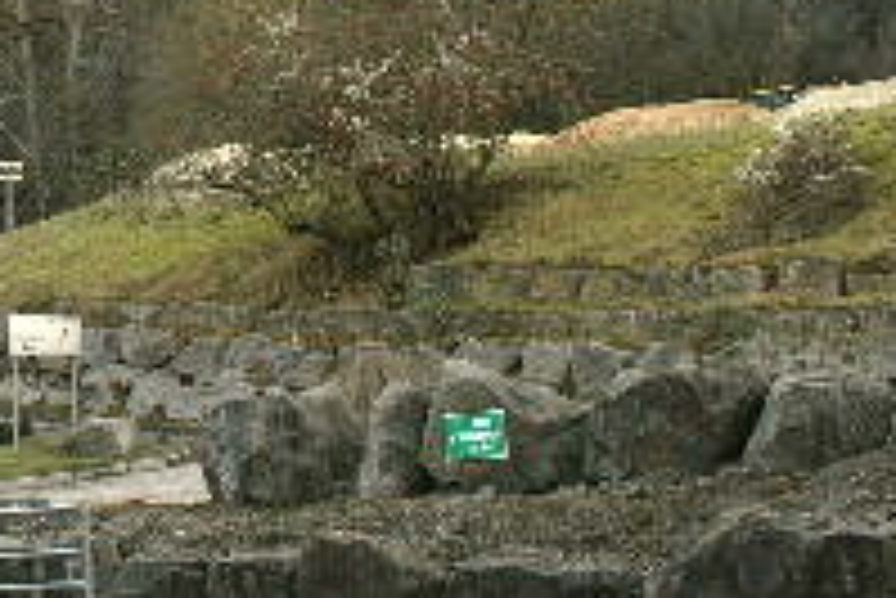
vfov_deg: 10.0
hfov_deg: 14.8
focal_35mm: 135
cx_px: -90
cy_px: -117
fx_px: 3362
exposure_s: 1/80
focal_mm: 28
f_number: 10
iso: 100
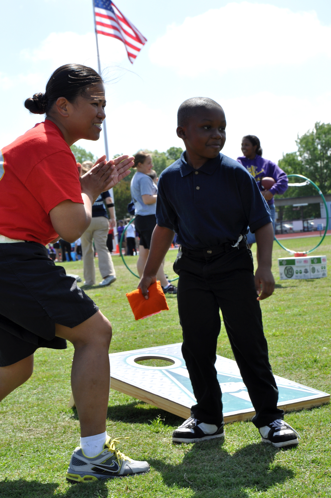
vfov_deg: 23.4
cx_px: 166
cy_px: 249
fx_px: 1203
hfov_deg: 15.7
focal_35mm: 87
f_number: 11
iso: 200
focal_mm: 58
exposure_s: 1/160
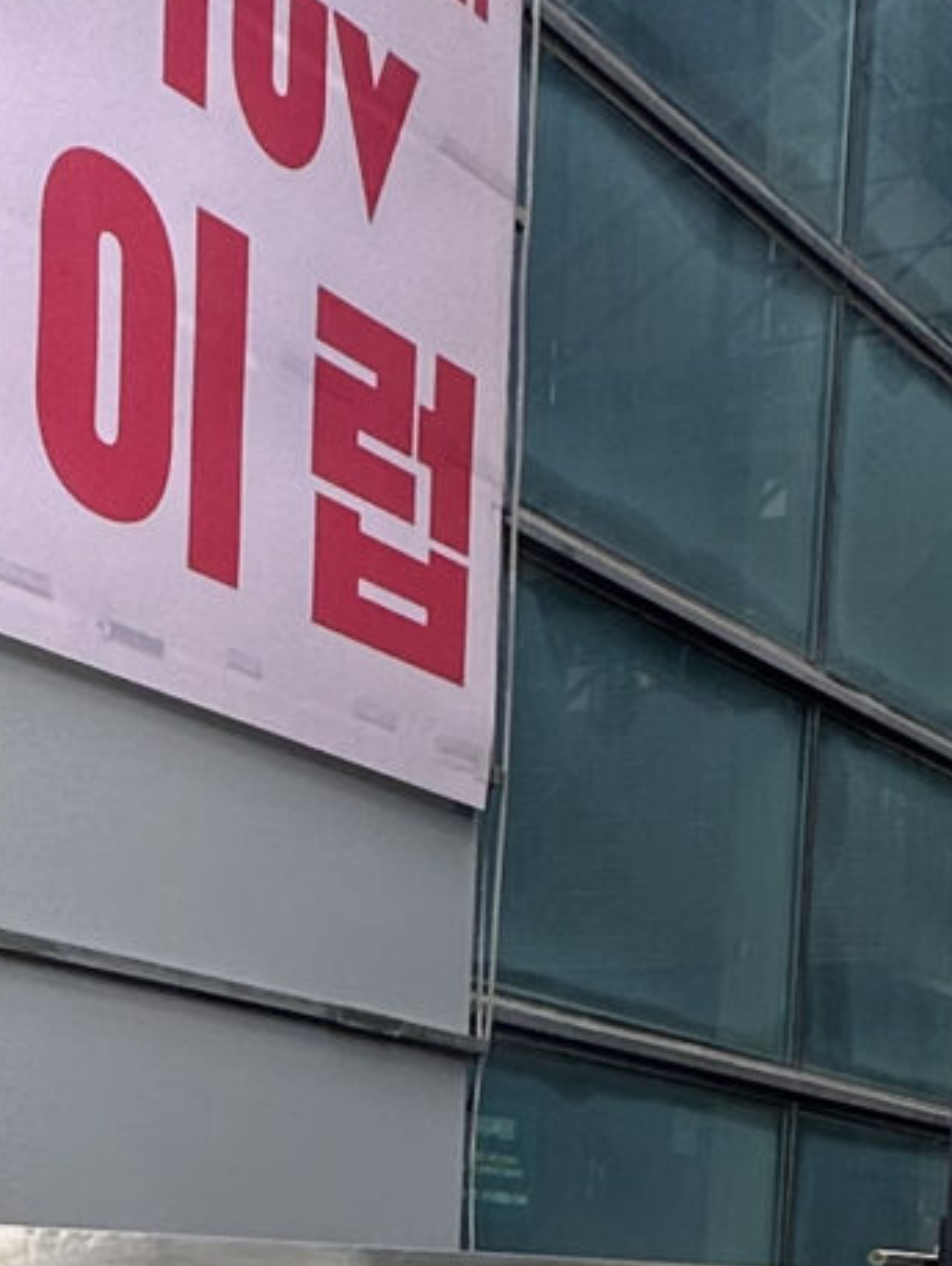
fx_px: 2856
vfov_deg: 21.9
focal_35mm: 78
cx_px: 557
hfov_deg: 18.9
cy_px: 1751
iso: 40
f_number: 2.2
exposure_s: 1/163
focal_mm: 2.22
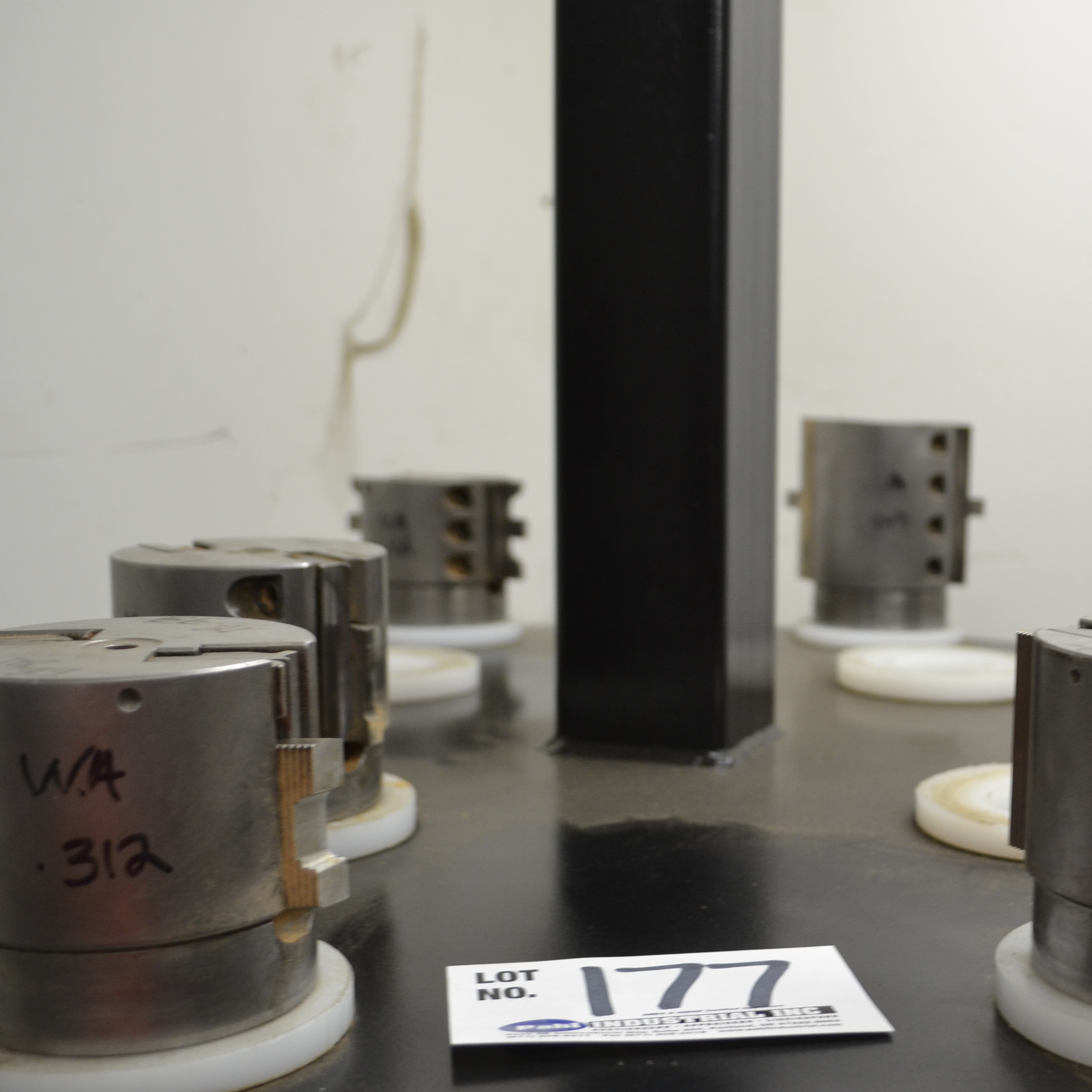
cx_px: 834
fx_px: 1677
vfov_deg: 36.0
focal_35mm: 47
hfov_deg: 35.2
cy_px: 625
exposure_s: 1/60
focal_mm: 20
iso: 400
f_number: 4
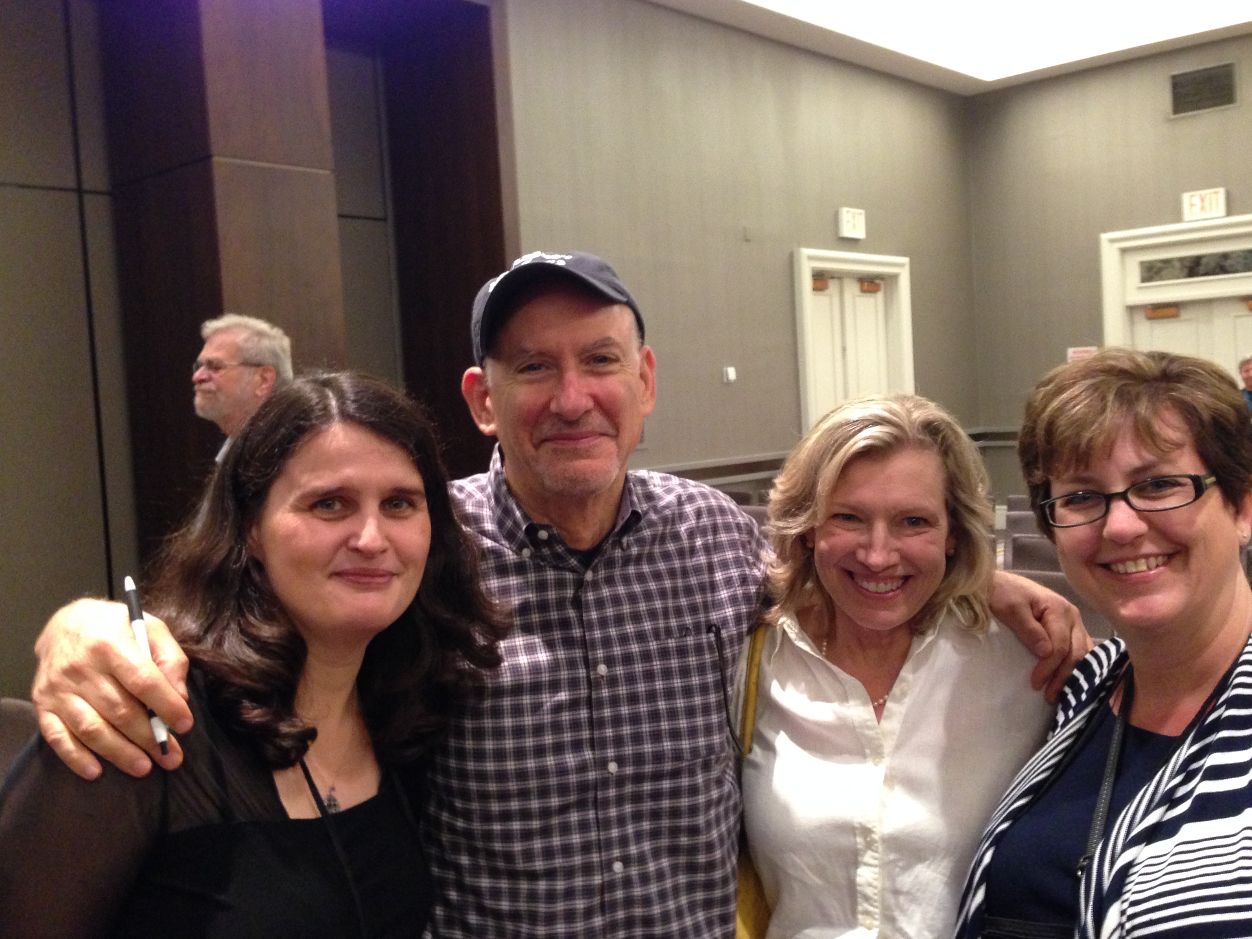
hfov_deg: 52.6
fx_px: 1266
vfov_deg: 40.7
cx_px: 622
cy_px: 449
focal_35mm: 35
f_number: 2.4
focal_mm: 4.12
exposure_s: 1/17
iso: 400
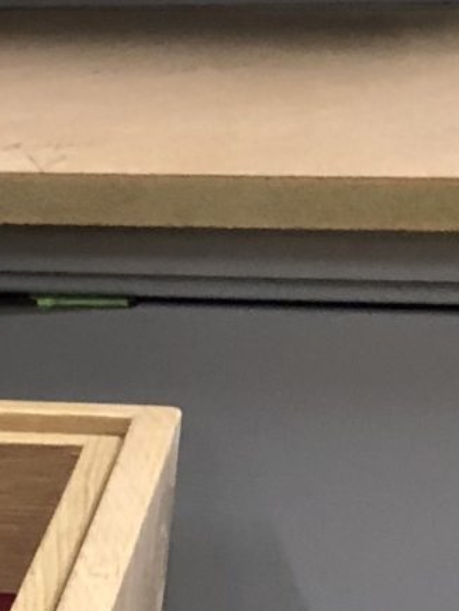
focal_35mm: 165
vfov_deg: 10.7
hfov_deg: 8.3
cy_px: 1329
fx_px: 2914
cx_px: -597
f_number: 1.8
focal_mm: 3.99
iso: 50
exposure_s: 1/17
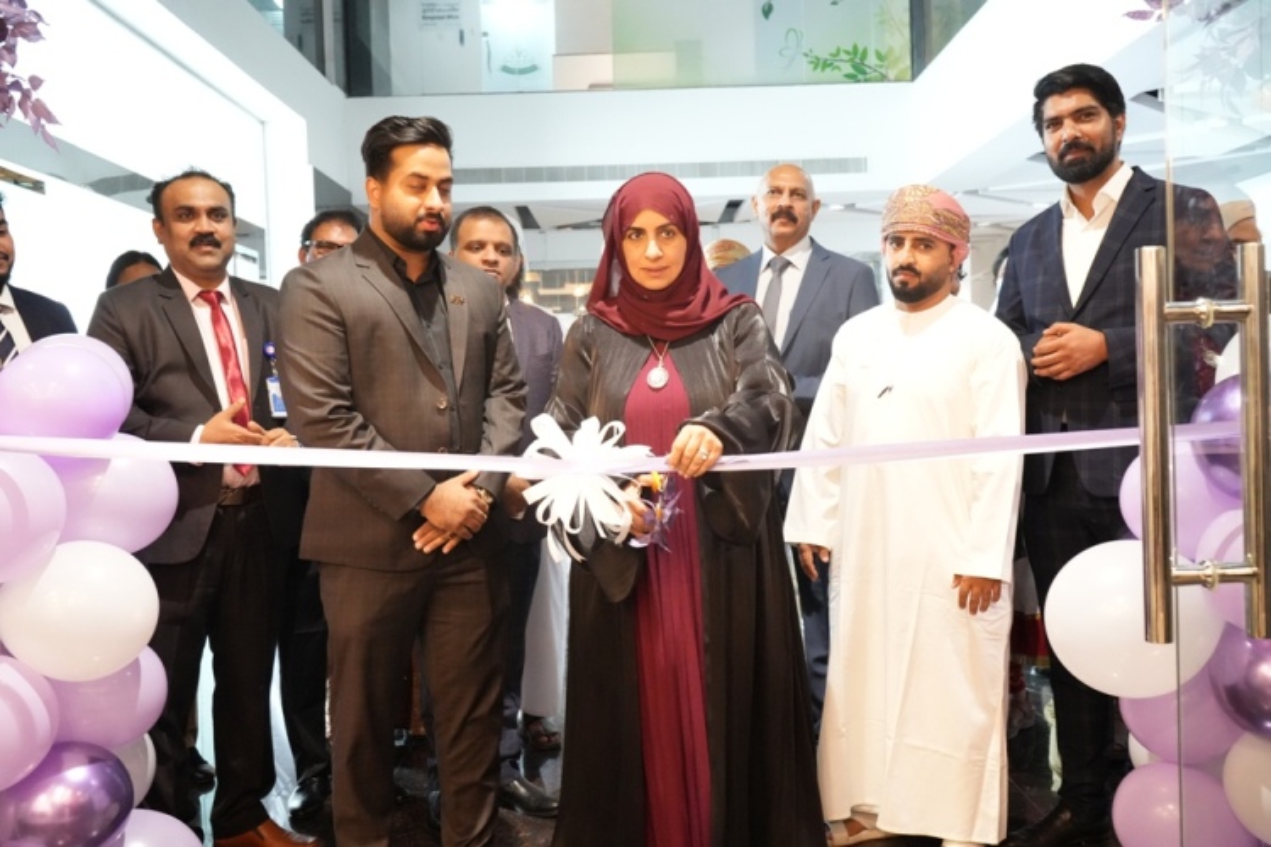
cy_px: 424
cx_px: 636
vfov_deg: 41.1
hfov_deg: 58.7
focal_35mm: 32
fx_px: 1130
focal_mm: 32
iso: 10000
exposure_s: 1/80
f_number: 5.6
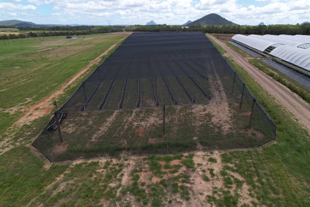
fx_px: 189
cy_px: 104
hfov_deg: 78.6
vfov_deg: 57.2
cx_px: 155
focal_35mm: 22
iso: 120
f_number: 2.8
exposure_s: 1/50
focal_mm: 8.38
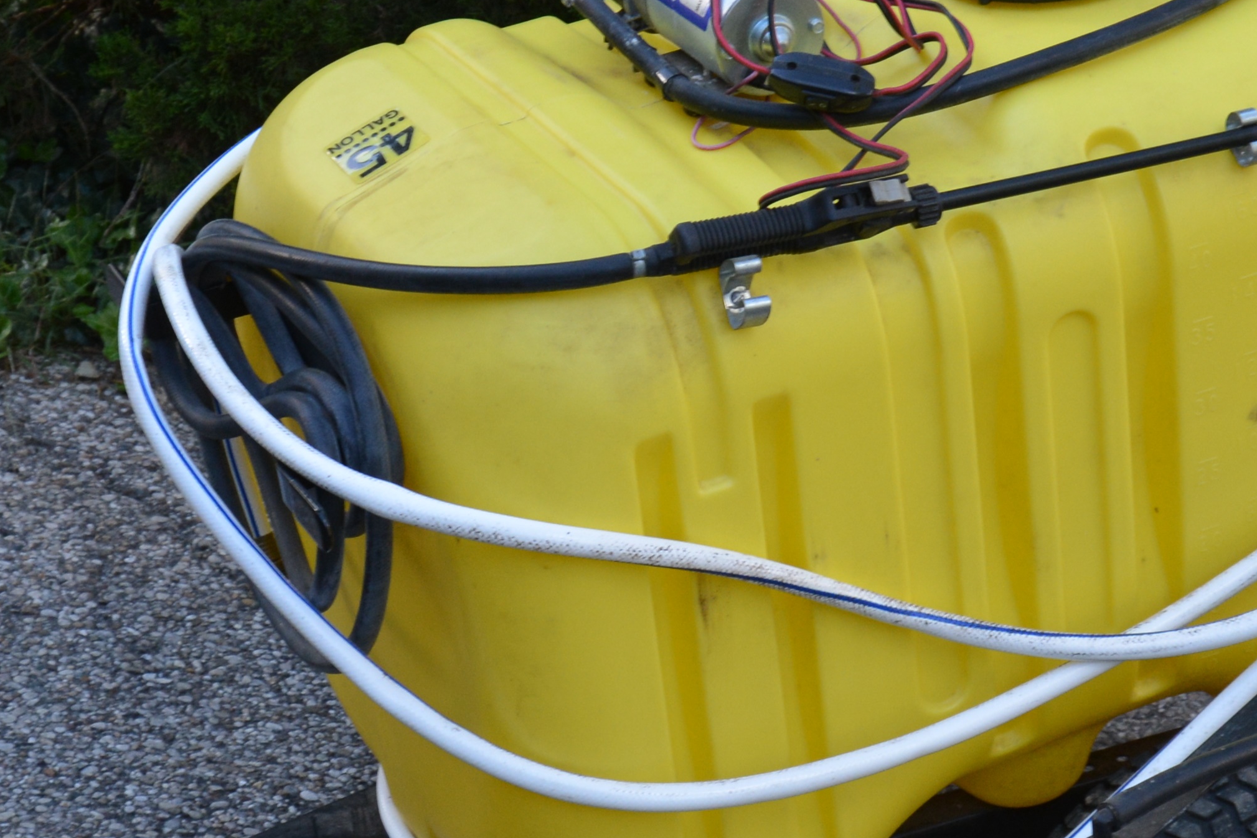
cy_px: 511
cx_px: 679
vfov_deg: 12.8
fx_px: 3736
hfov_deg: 19.1
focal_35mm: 107
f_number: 5.6
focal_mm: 24
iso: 400
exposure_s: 1/125
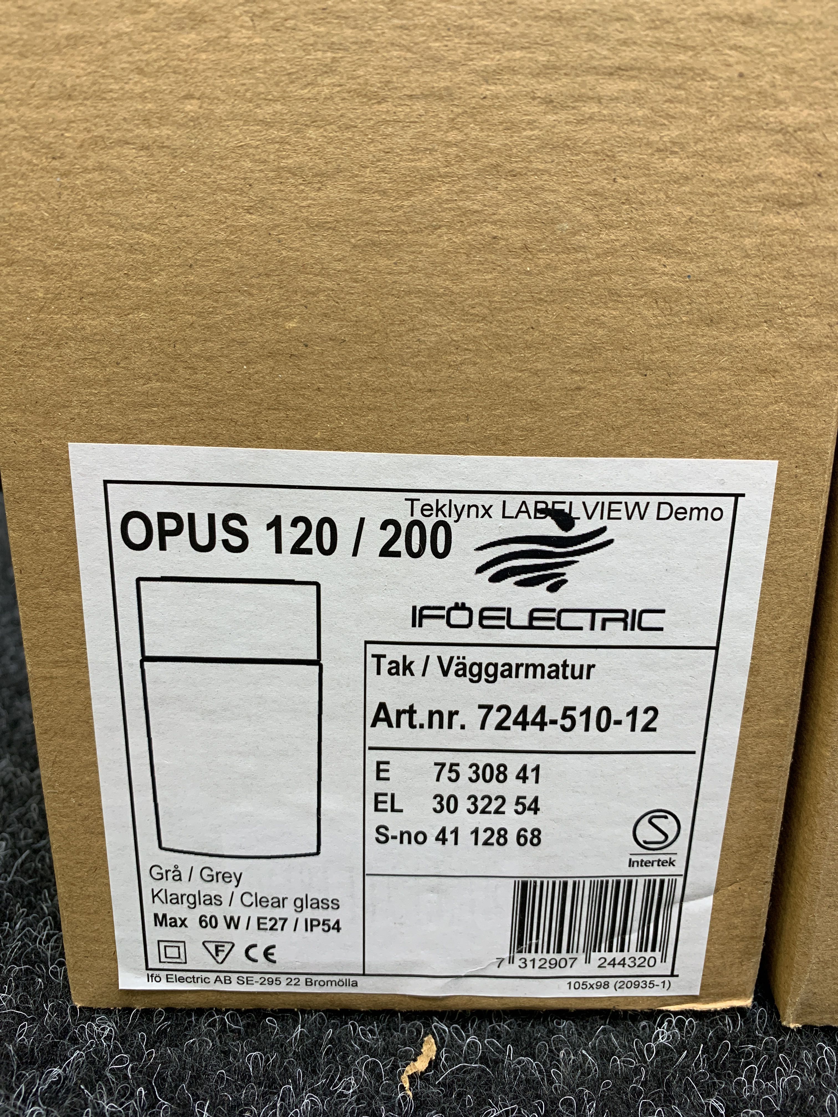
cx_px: 419
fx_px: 839
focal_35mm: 26
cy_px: 558
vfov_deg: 67.3
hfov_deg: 53.1
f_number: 1.8
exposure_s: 1/93
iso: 100
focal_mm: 4.25
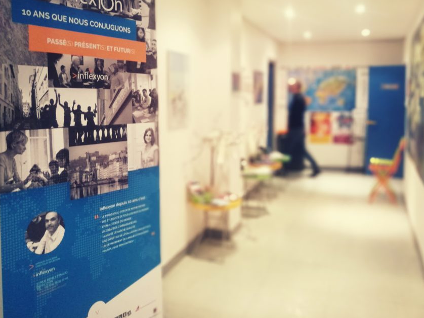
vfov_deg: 42.7
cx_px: 219
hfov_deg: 55.4
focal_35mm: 33
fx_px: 404
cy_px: 127
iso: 500
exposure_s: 1/20
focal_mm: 4.5
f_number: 1.4
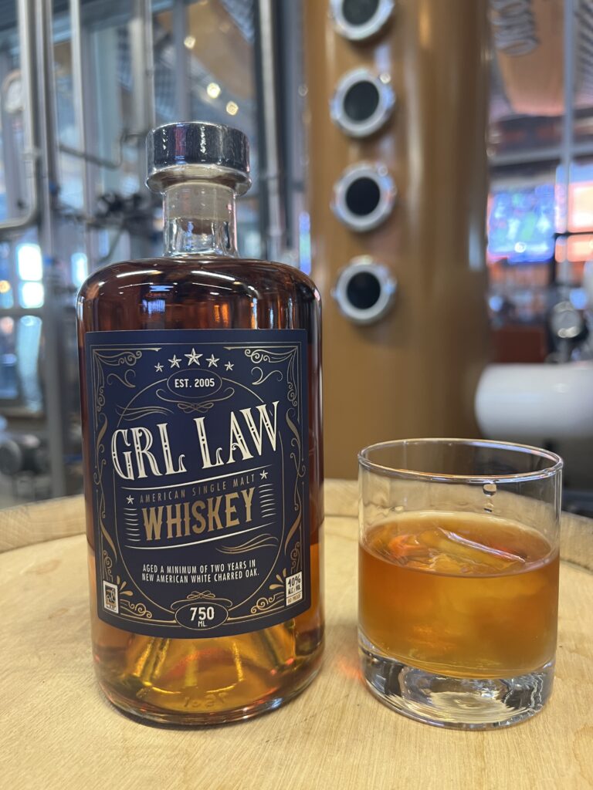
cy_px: 395
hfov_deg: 53.1
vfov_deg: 67.3
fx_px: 594
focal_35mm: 26
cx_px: 296
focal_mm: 5.7
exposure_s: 1/60
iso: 320
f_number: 1.5
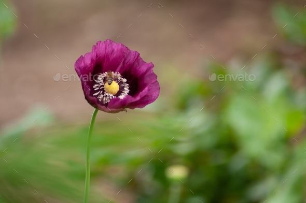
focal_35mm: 450
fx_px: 3821
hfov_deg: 4.6
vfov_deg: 3.0
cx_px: 153
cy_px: 102
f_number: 5.6
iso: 320
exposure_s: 1/250
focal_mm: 300
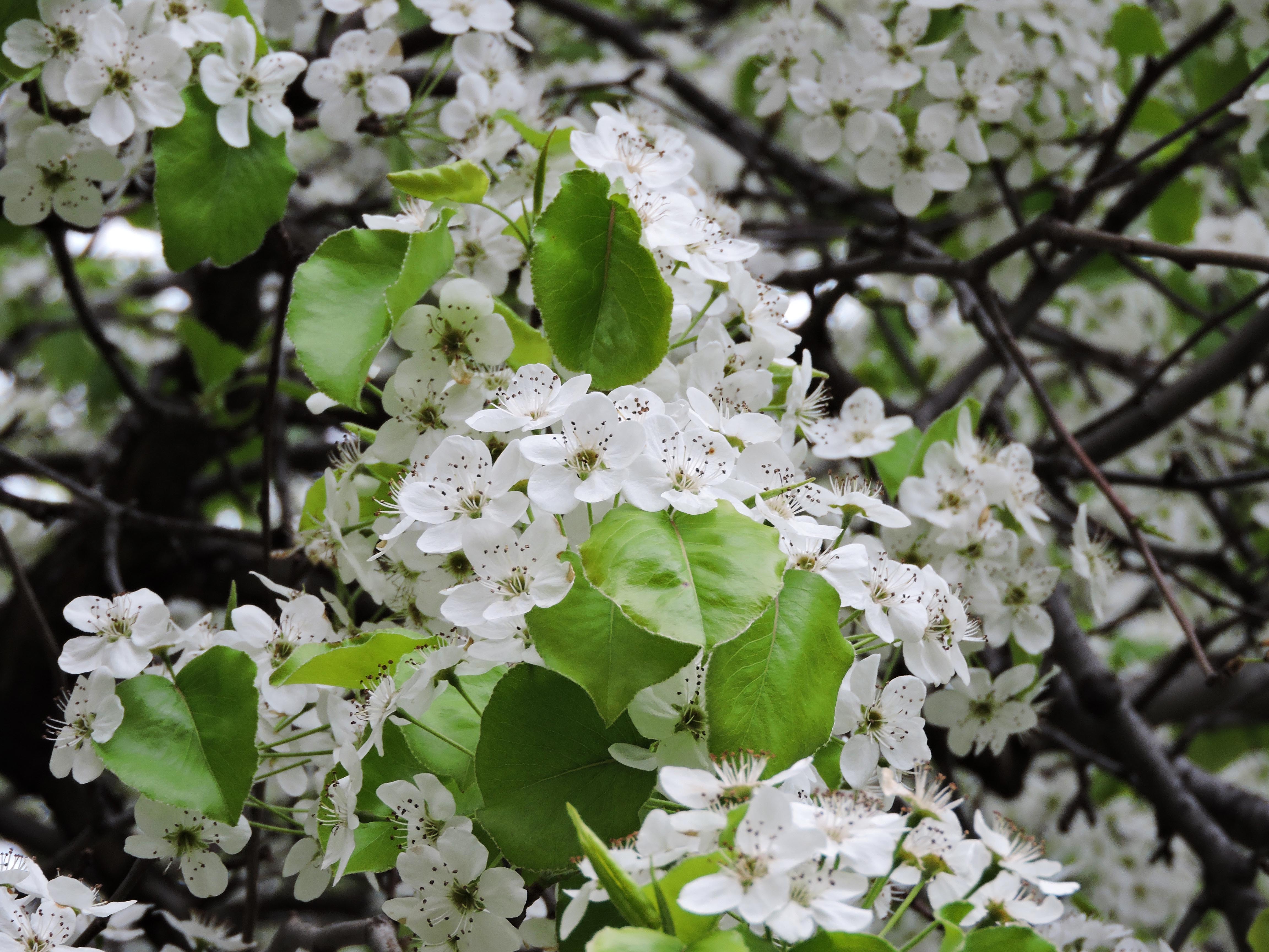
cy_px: 476
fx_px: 8065
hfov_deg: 9.0
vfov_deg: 6.8
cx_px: 634
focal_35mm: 220
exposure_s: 1/60
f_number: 5.3
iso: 100
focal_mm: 39.4
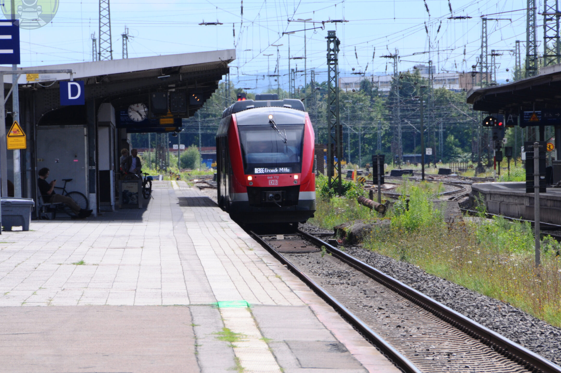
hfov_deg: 5.8
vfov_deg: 3.9
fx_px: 5526
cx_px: 279
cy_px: 163
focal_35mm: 355
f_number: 11
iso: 250
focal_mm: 200
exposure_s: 1/320
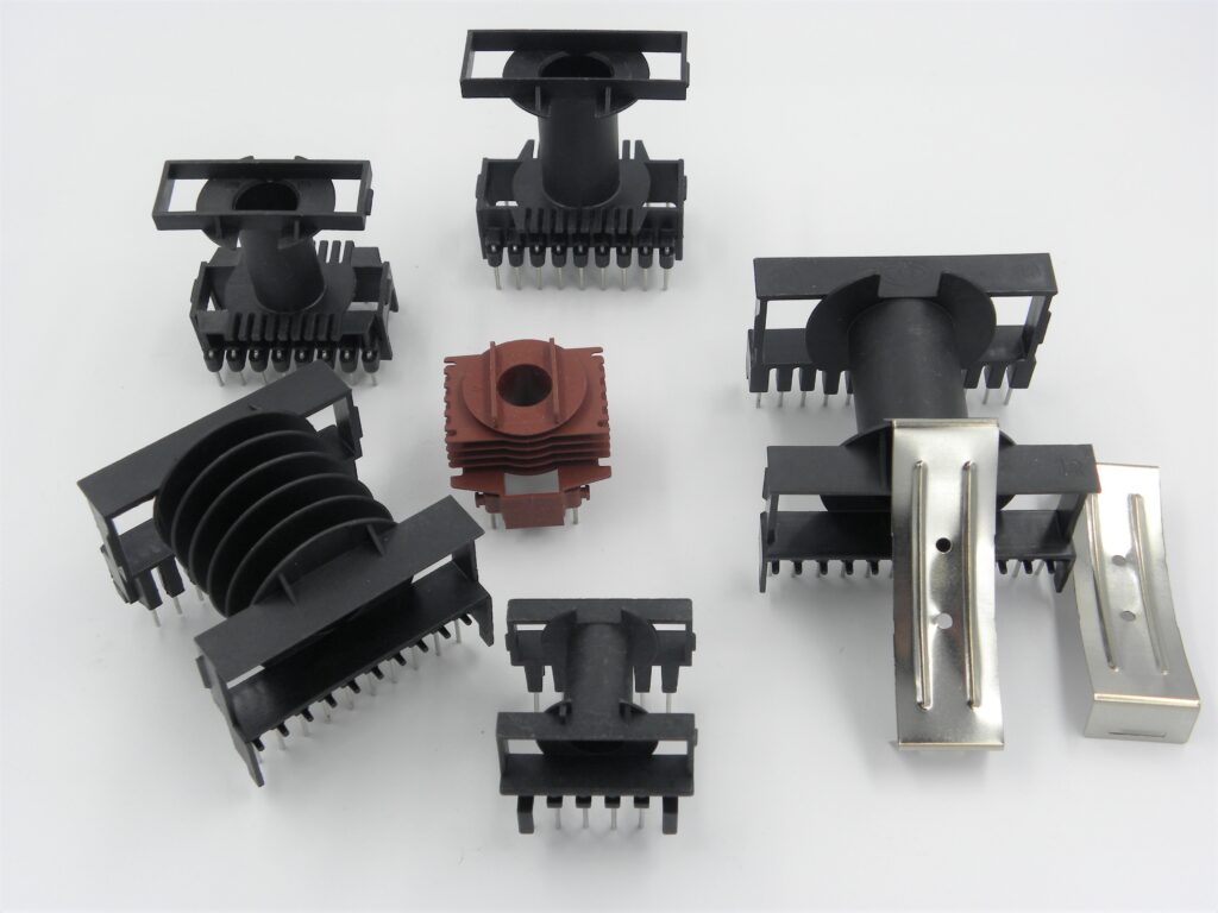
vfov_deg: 31.5
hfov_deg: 41.2
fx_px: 1619
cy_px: 456
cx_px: 609
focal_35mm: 46
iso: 64
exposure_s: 1/145
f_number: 3.5
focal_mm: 8.2
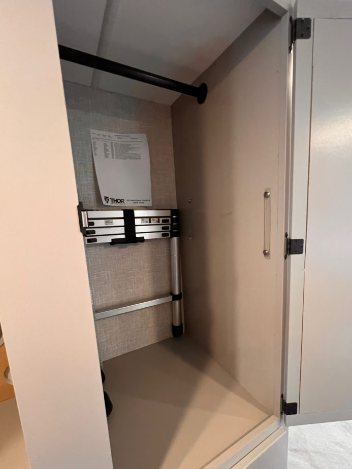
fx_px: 204
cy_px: 250
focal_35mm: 15
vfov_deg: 98.0
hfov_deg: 81.3
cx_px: 200
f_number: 1.8
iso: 640
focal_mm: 1.57
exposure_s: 1/60
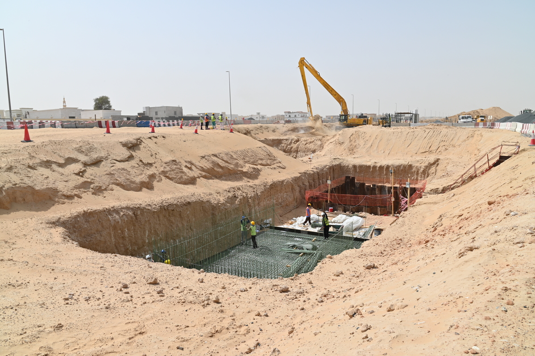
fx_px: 356
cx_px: 268
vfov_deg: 53.1
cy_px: 178
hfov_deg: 73.8
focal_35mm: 24
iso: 100
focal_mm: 24
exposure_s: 1/100
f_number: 16
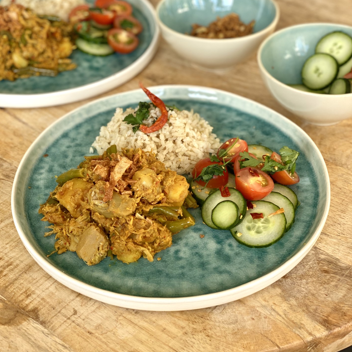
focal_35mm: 62
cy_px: 141
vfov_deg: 27.7
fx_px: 713
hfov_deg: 27.7
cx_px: 176
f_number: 2
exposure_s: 1/122
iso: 50
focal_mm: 6
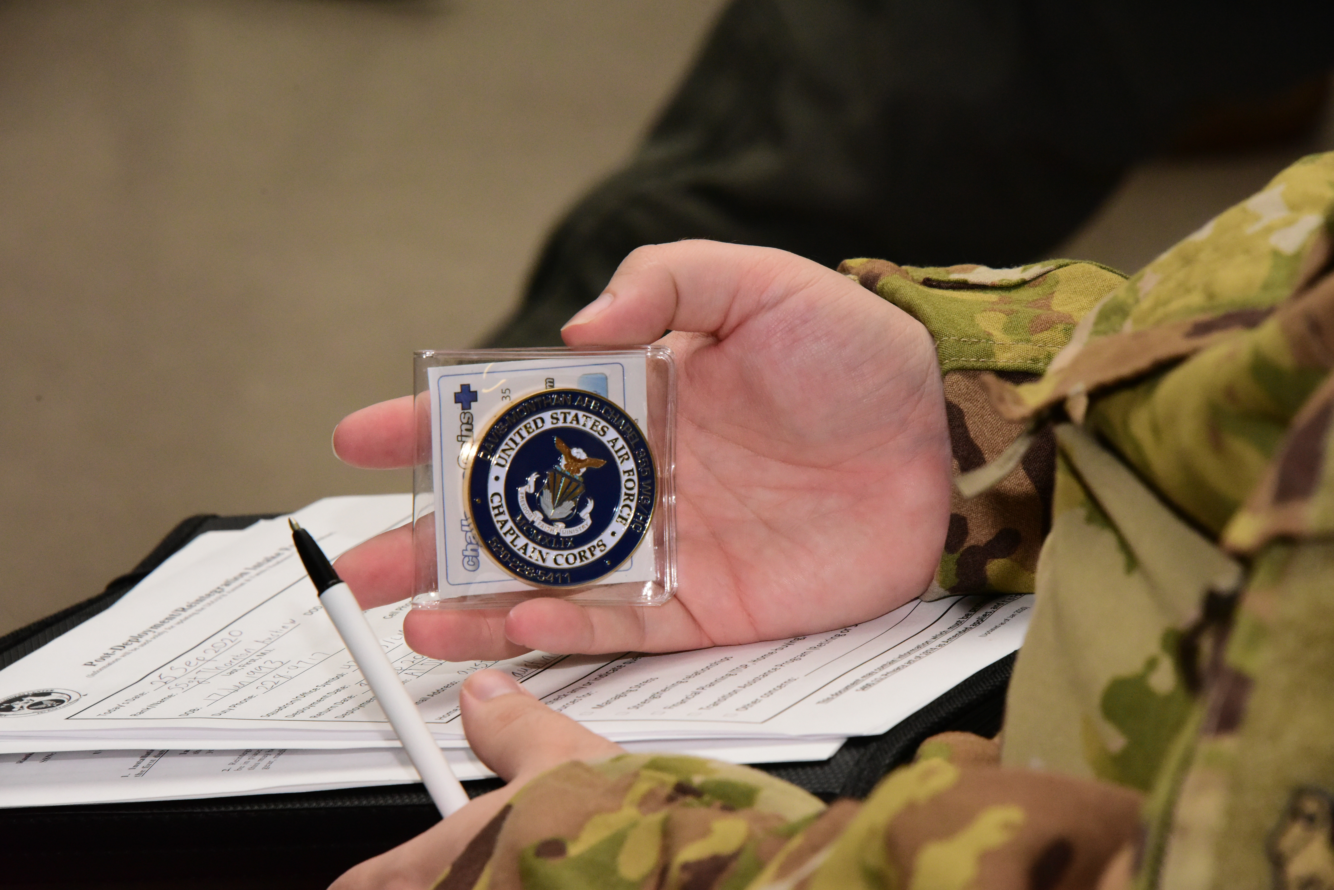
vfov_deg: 4.6
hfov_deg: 6.9
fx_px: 11120
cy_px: 445
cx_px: 667
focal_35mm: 300
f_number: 13
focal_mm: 300
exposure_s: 1/250
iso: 5000
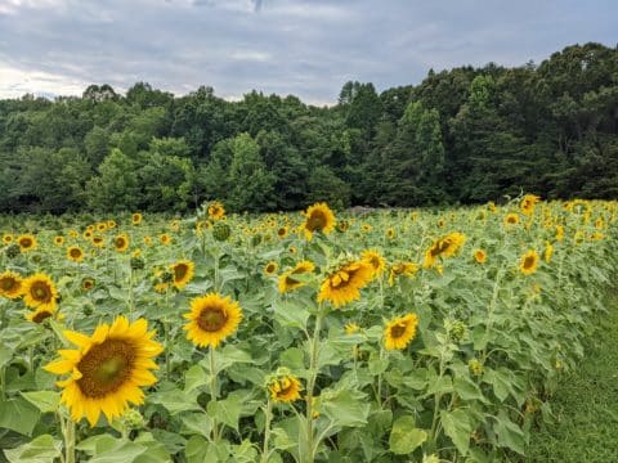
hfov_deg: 65.3
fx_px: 482
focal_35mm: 27
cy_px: 232
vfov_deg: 51.4
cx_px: 309
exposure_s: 1/2611
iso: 53
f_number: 1.73
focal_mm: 4.38
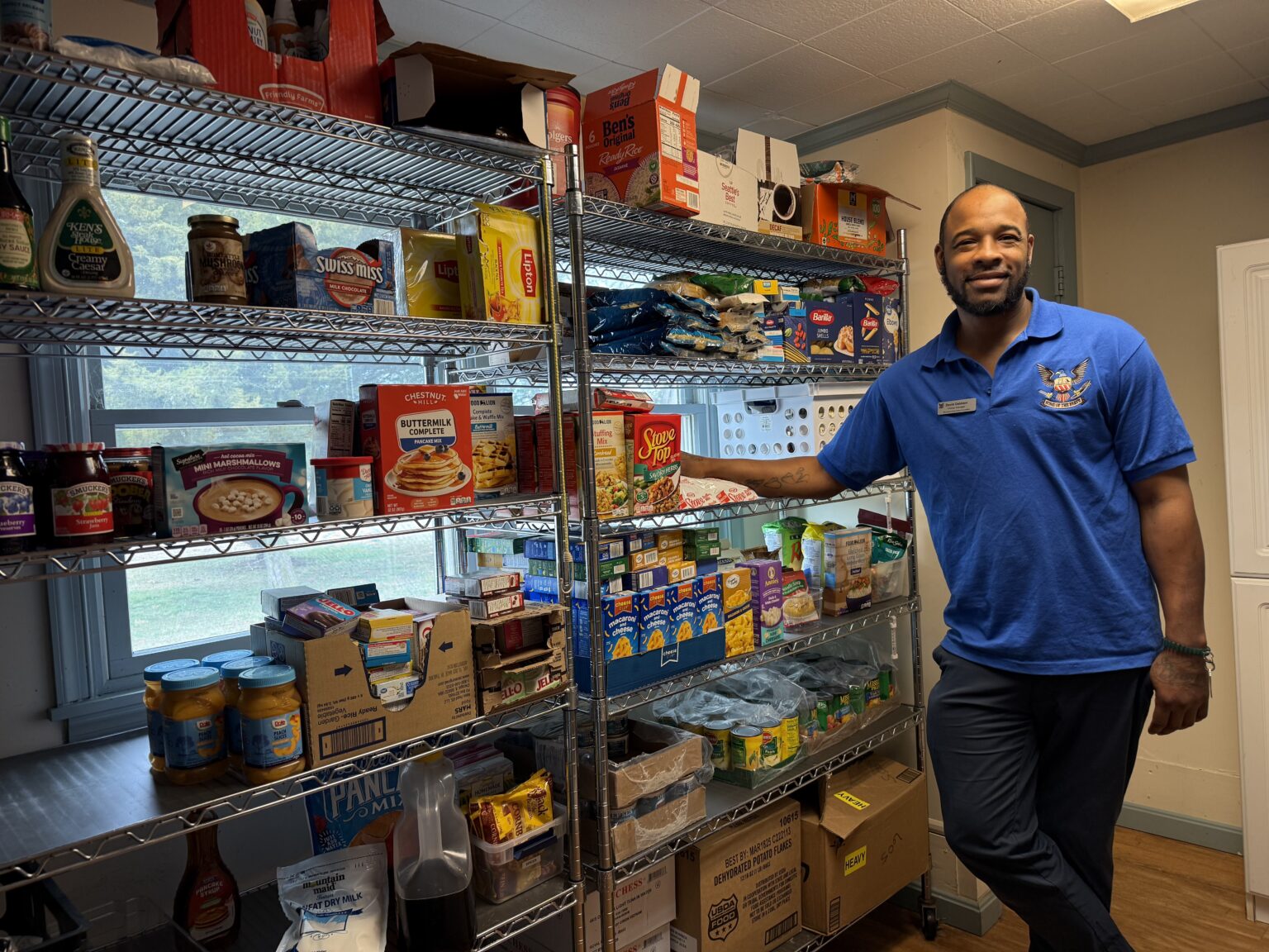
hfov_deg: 71.6
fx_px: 880
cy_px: 476
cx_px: 634
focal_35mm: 24
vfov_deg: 56.8
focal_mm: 6.76
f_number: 1.78
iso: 100
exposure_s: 1/60
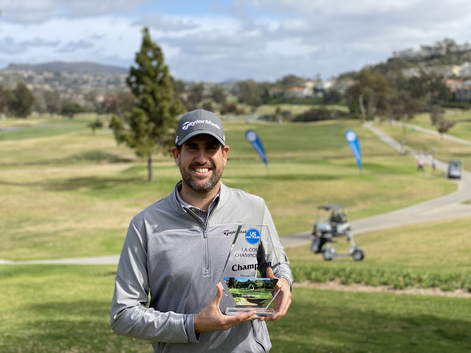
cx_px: 236
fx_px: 708
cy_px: 176
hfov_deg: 36.8
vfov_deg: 28.0
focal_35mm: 52
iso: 20
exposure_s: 1/940
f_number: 2
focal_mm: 6
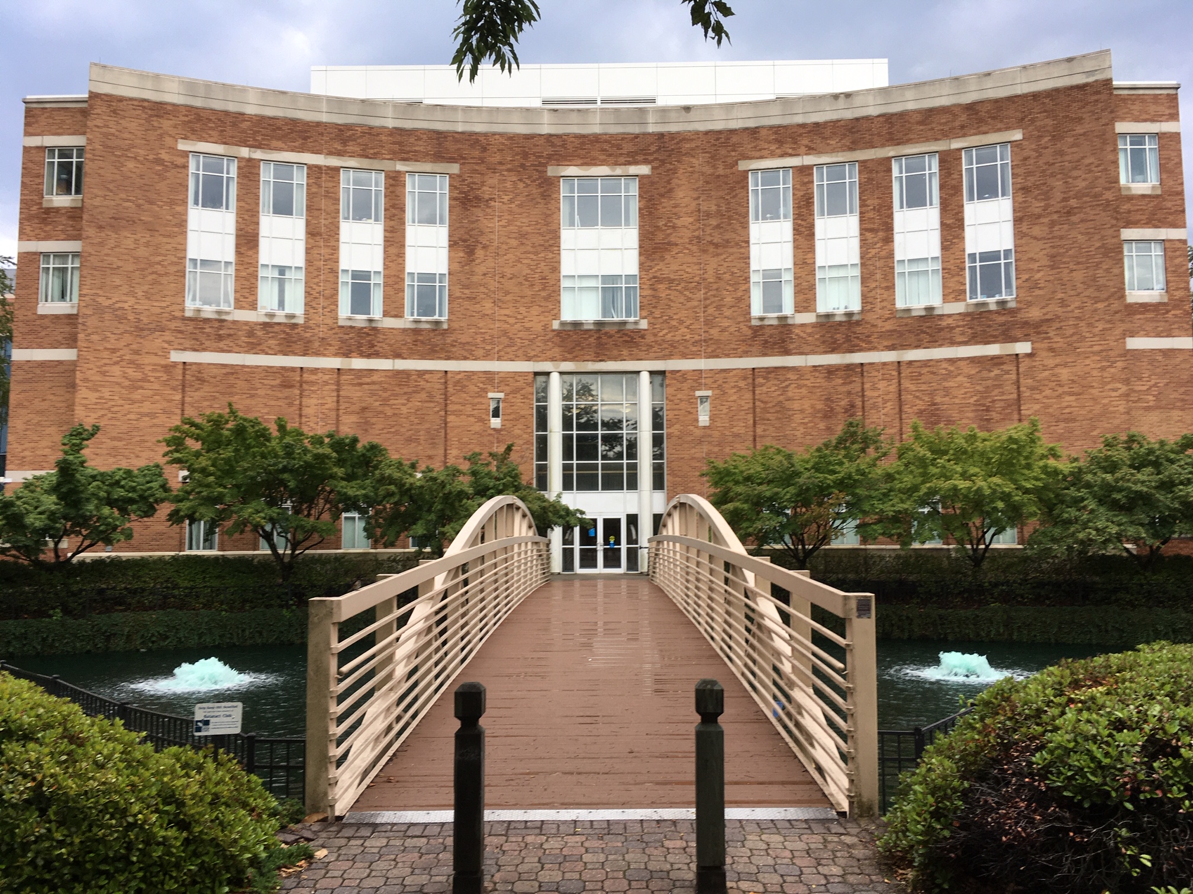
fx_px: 999
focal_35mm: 29
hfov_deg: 61.7
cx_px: 596
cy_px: 447
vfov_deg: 48.2
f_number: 2.2
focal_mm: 4.15
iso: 25
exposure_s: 1/120
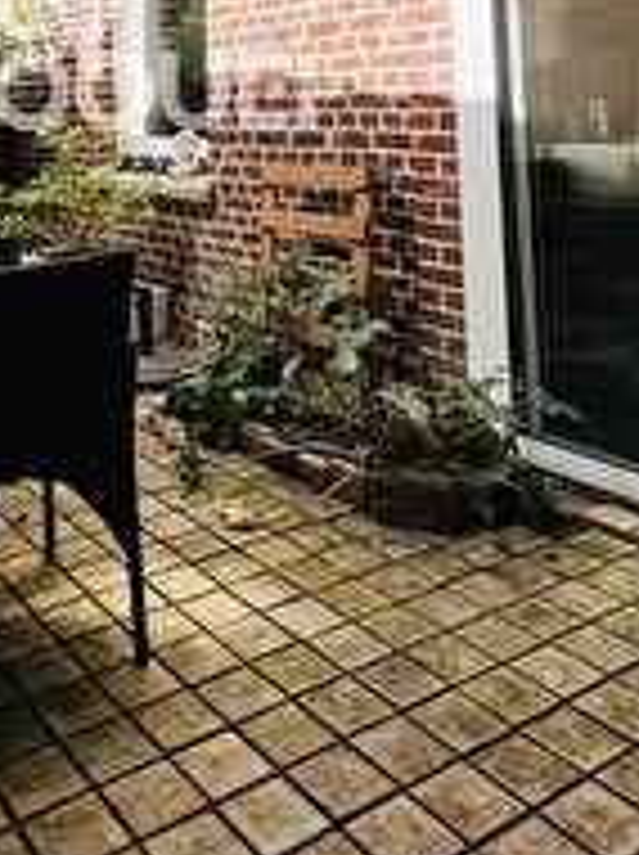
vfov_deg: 45.5
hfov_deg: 38.1
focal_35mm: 36
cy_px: 52
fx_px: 888
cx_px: 126
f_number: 1.8
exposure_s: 1/1357
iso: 32
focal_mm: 1.57
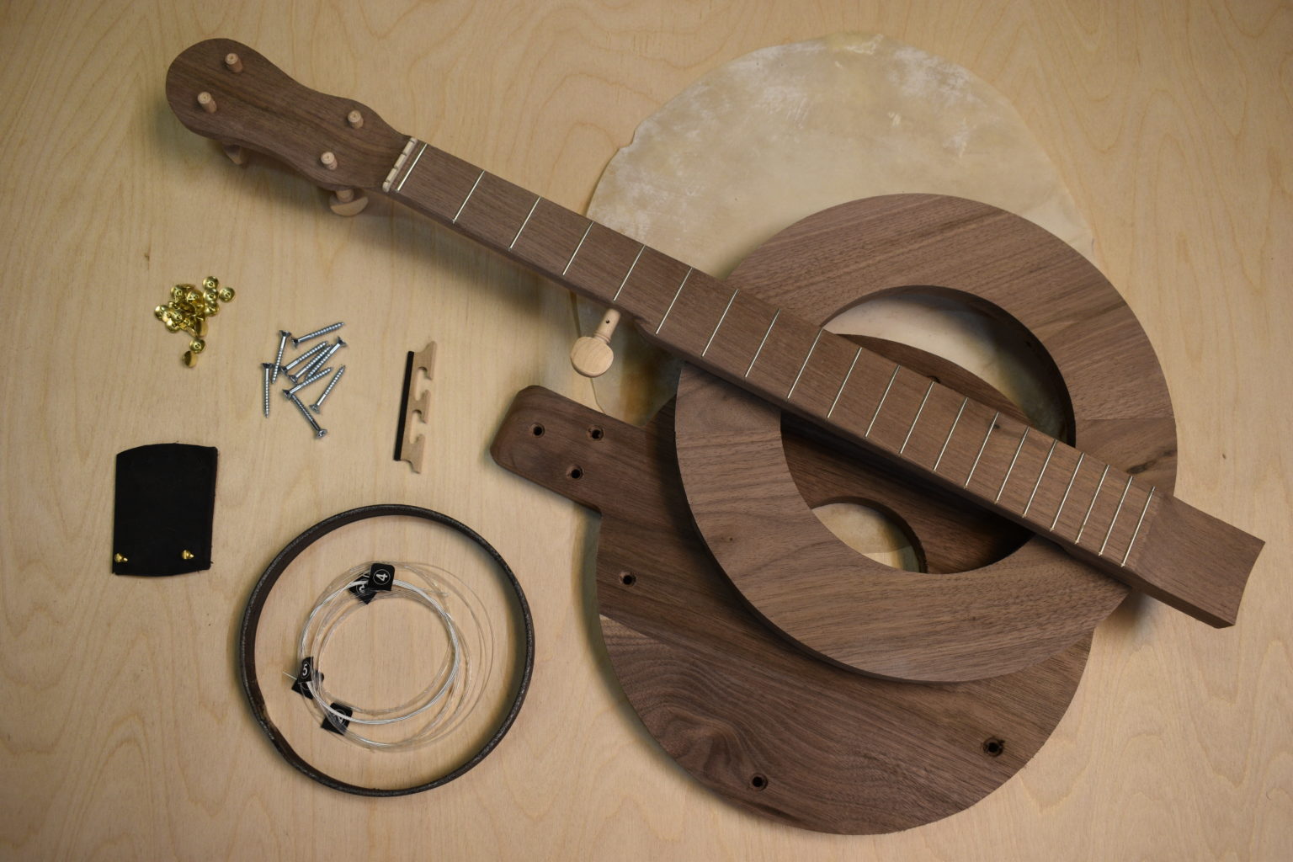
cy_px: 431
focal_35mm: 34
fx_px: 1239
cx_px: 646
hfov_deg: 55.1
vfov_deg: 38.4
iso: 400
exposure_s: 1/125
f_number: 5.6
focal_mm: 23
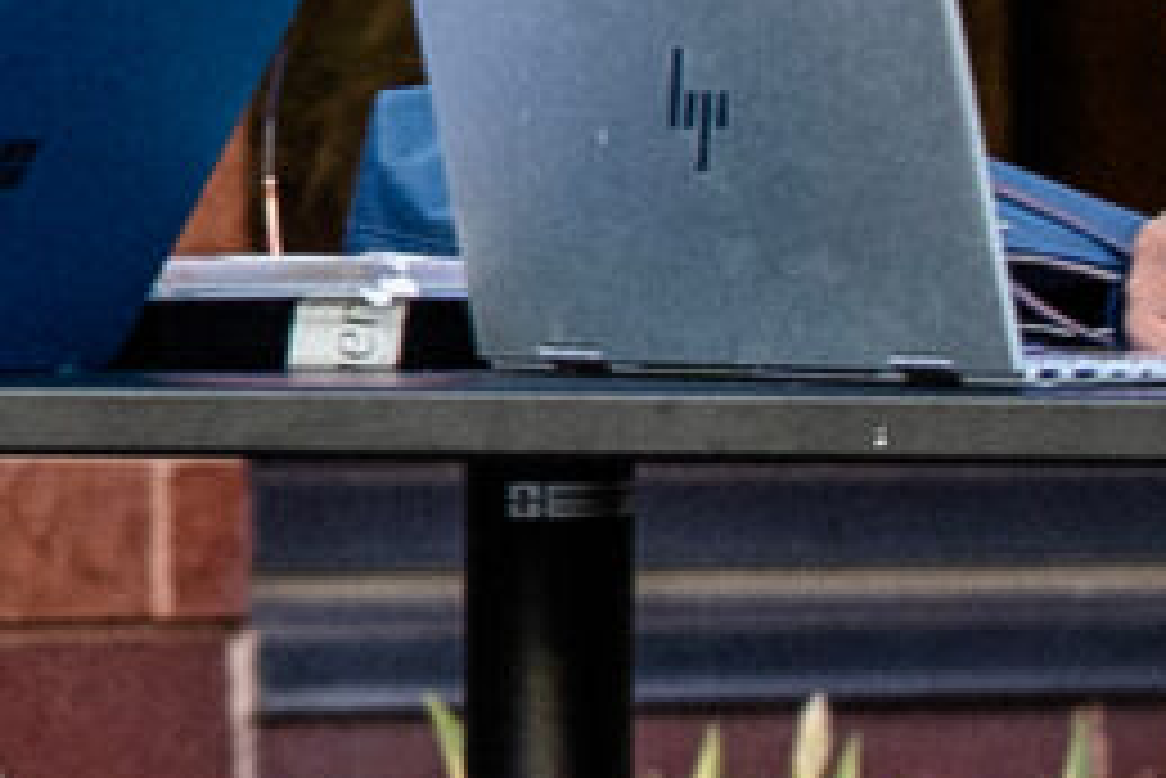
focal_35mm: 888
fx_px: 28776
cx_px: -504
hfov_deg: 2.3
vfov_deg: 1.6
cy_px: 198
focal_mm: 150
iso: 125
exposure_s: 1/250
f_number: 2.8
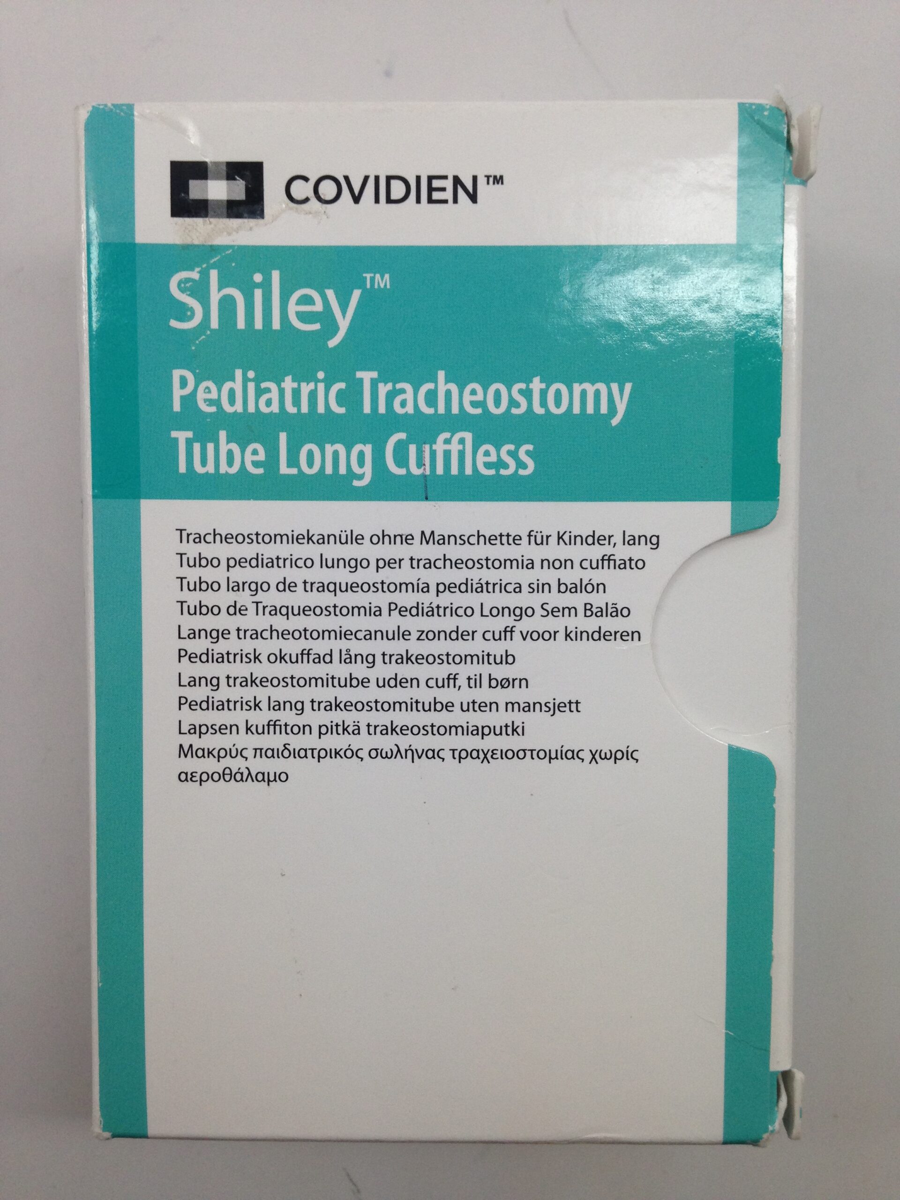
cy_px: 600
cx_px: 450
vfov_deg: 55.4
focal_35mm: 33
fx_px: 1144
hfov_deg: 42.9
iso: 80
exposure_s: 1/120
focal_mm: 4.12
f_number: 2.4
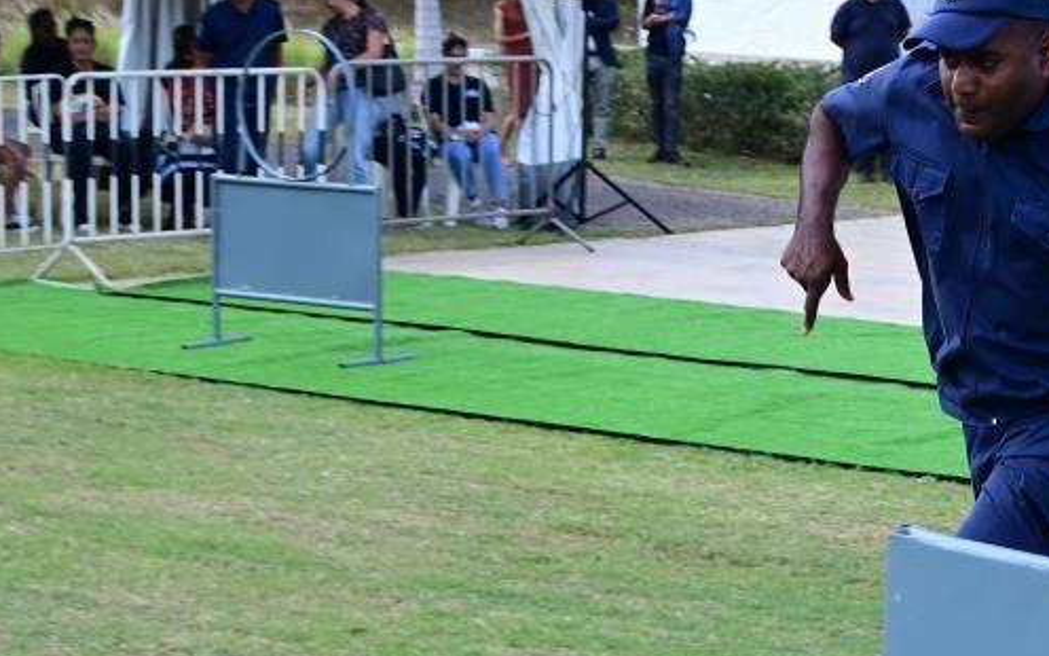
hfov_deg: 25.2
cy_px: 581
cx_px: 907
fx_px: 2287
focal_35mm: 80
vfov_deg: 16.1
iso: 400
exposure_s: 1/400
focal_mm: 38
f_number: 7.1
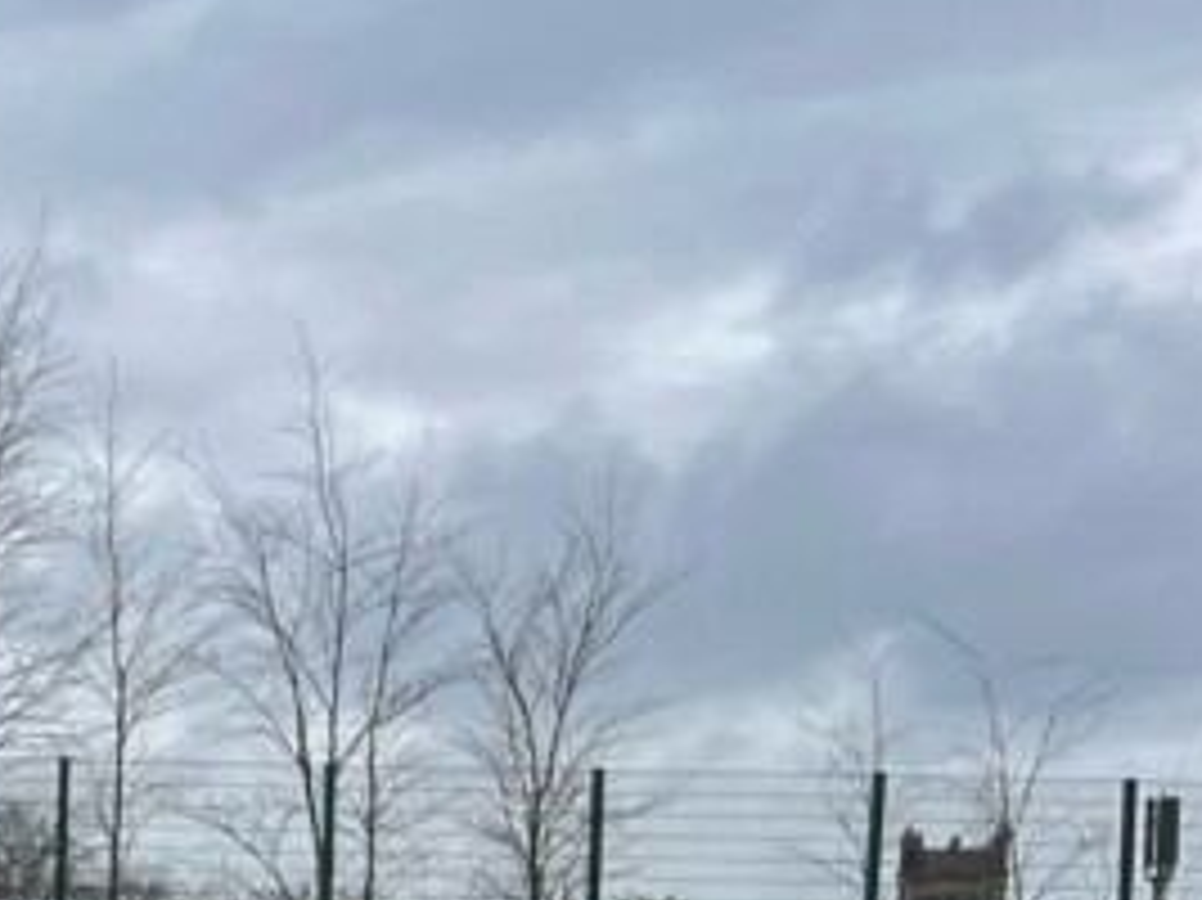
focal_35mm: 117
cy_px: 1264
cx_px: -1328
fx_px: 4061
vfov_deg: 12.2
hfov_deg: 13.8
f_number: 1.6
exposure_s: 1/100
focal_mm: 5.1
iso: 80
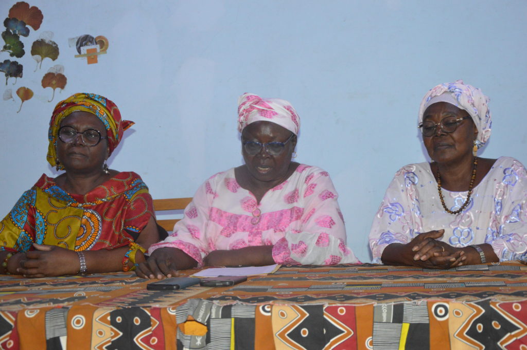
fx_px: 768
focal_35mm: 52
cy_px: 175
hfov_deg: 37.9
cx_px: 264
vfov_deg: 25.7
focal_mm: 35
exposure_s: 1/60
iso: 2200
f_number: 4.5
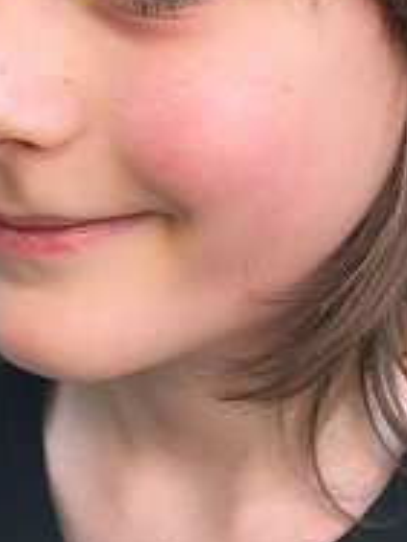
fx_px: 1207
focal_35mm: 77
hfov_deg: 19.1
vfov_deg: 24.5
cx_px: 235
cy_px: 35
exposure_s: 1/100
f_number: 2.2
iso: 25
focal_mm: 4.15
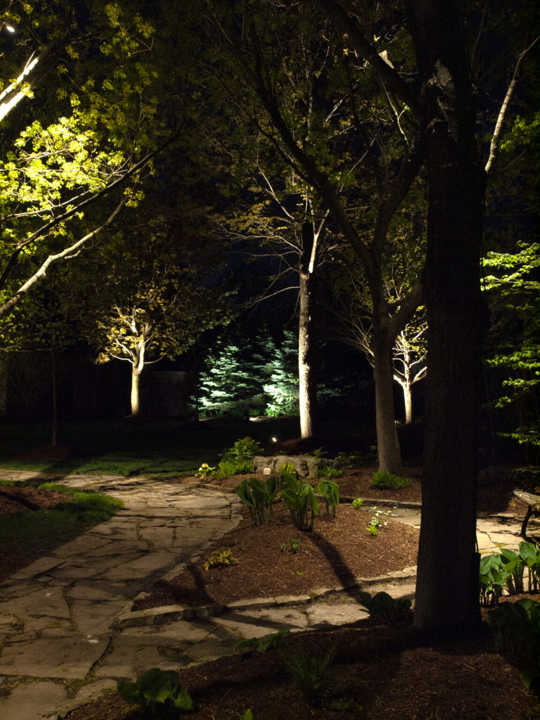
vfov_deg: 46.8
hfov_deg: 36.0
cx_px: 270
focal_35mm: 40
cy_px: 360
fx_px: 832
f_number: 8
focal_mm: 20
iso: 800
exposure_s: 2.5
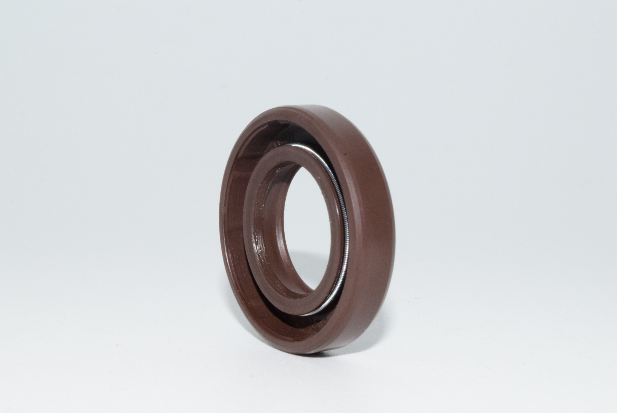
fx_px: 1415
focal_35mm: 82
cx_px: 308
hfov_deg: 24.6
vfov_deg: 16.6
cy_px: 206
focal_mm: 55
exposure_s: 1/60
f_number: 36
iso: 1600
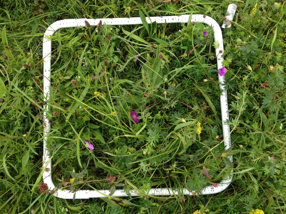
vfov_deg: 40.7
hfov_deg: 52.6
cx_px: 143
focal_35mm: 35
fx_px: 289
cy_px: 107
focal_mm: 4.28
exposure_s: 1/135
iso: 50
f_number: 2.4
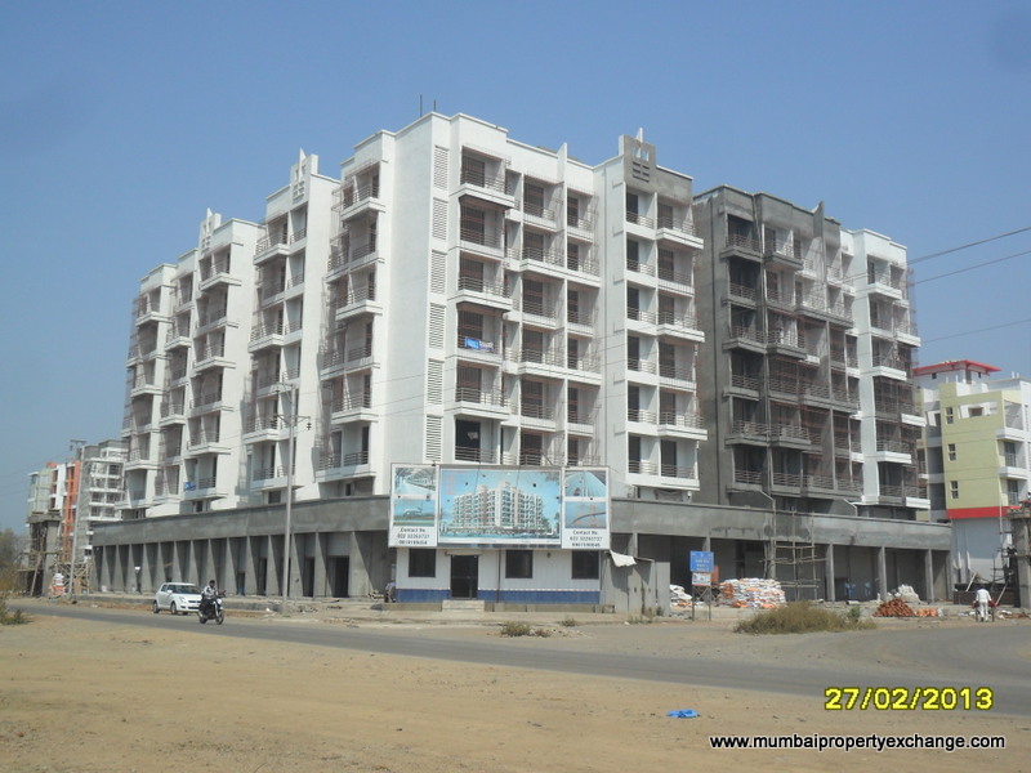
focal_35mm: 37
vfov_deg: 38.7
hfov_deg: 50.1
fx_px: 1102
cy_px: 386
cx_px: 516
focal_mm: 6.6
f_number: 10.1
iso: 100
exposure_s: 1/180
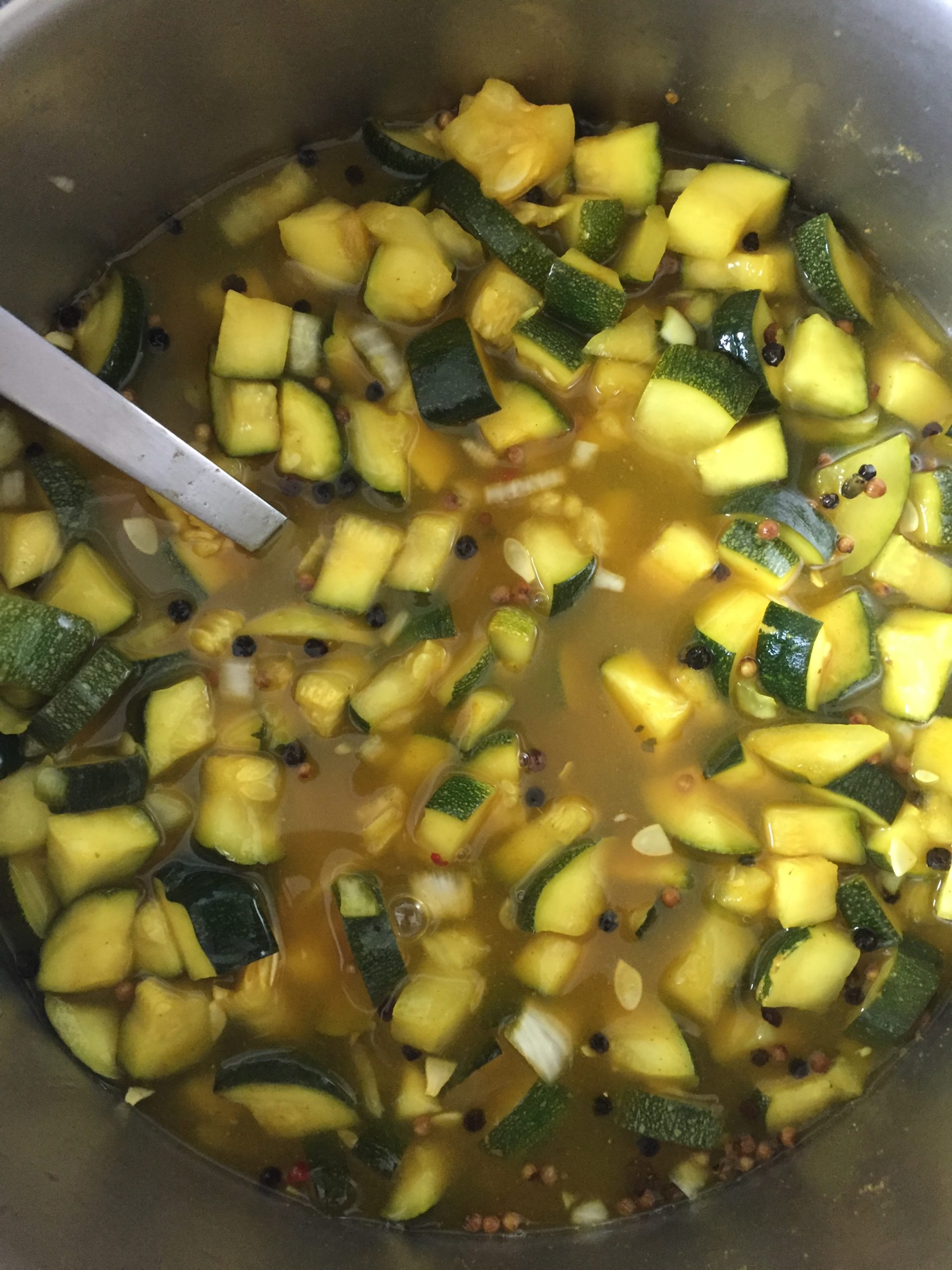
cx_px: 476
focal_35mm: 29
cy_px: 635
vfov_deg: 61.7
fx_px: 1063
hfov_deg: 48.2
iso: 250
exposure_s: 1/17
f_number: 2.2
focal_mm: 4.15
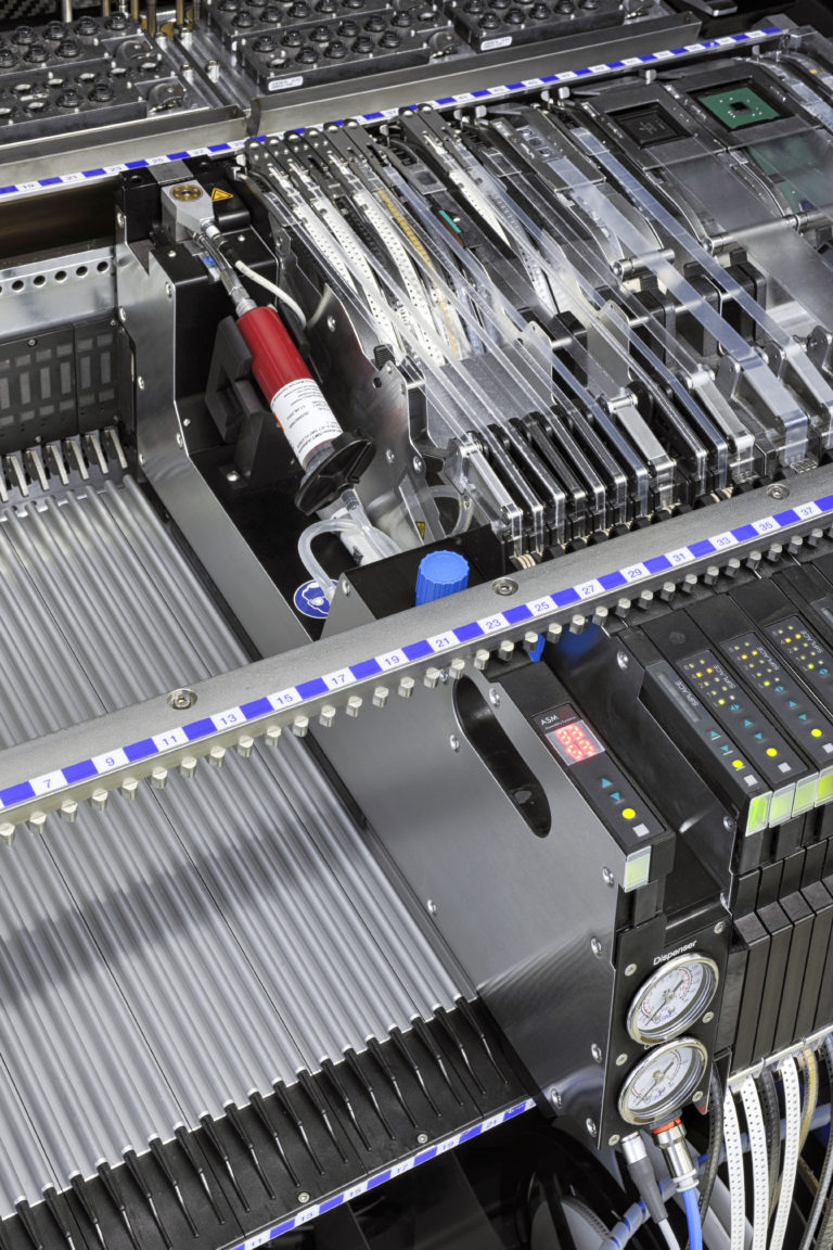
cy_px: 625
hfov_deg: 19.5
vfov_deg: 28.8
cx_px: 416
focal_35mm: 70
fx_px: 2429
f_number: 22
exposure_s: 3
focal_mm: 70
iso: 125
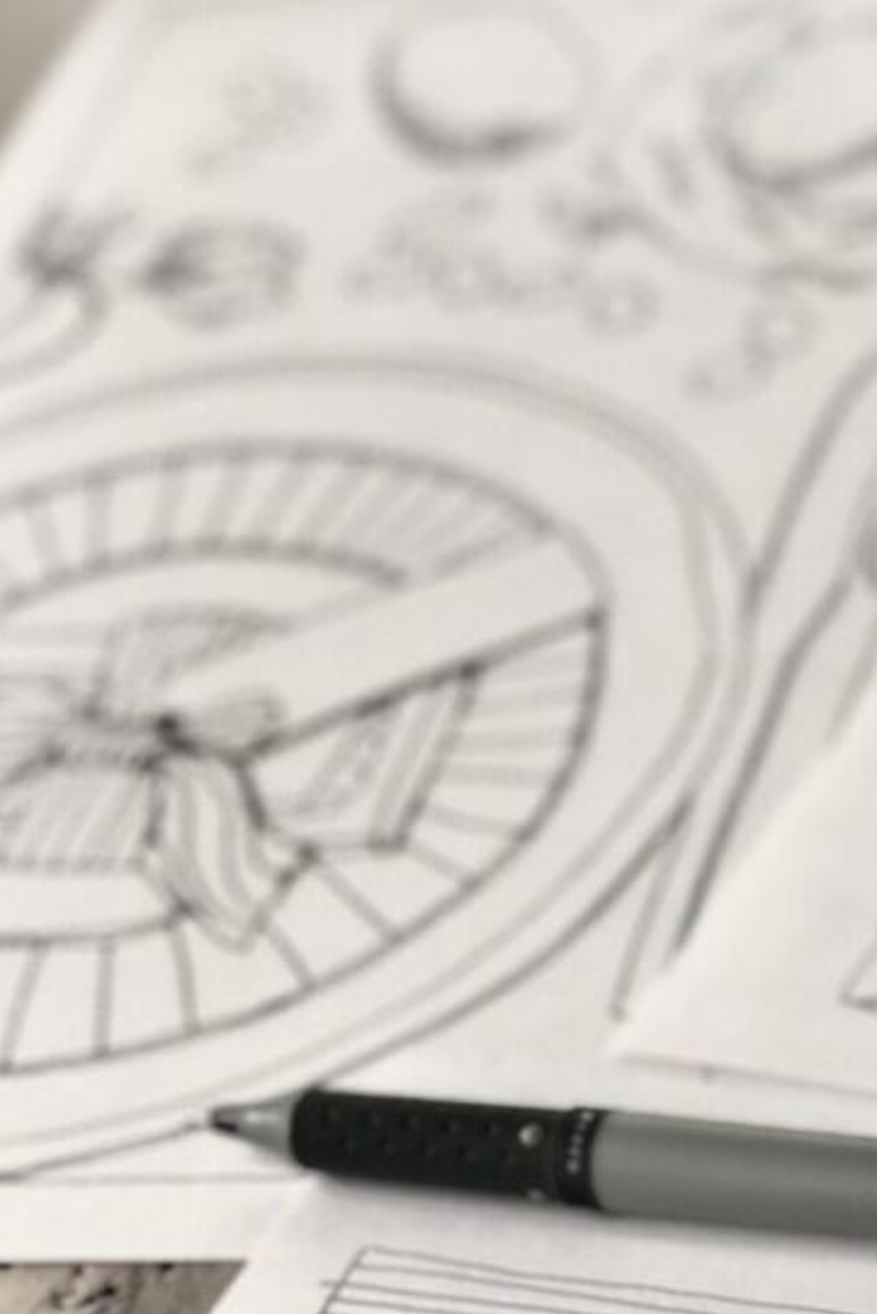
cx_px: 1335
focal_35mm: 150
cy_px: 1423
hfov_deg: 8.9
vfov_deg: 13.4
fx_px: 5477
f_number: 2.4
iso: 25
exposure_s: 1/60
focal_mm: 6
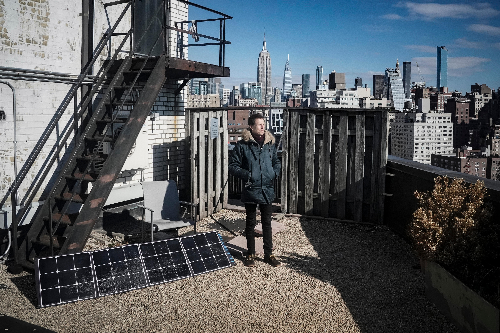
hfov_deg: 73.7
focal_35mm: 24
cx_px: 250
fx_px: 333
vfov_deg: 53.1
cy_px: 166
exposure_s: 1/5000
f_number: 13
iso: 6400
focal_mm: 24
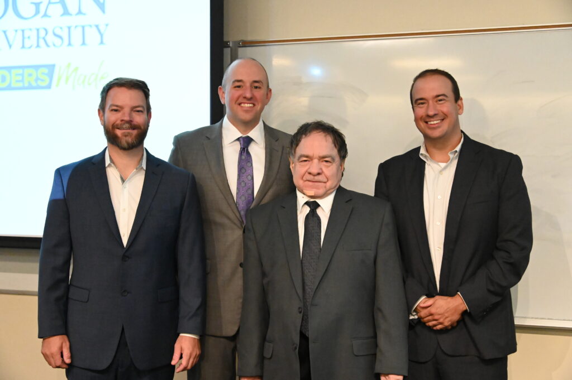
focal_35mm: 48
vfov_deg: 28.0
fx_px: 762
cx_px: 286
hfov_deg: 41.1
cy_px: 190
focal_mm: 48
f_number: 4.2
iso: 20000
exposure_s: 1/400
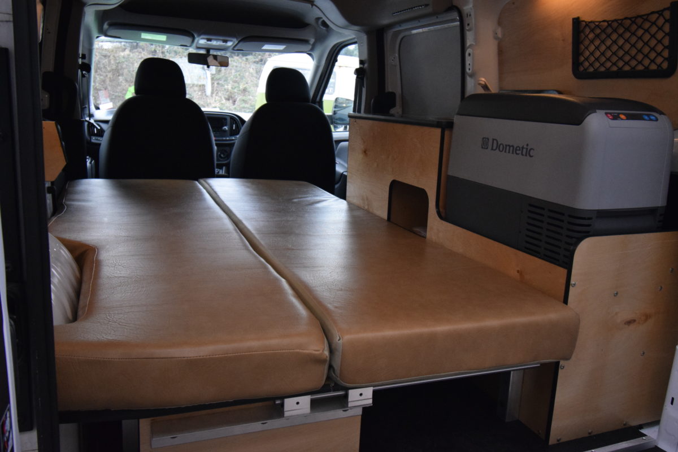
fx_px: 565
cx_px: 339
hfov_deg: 61.9
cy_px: 226
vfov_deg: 43.6
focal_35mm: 30
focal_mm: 20
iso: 3200
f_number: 5.6
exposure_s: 1/500
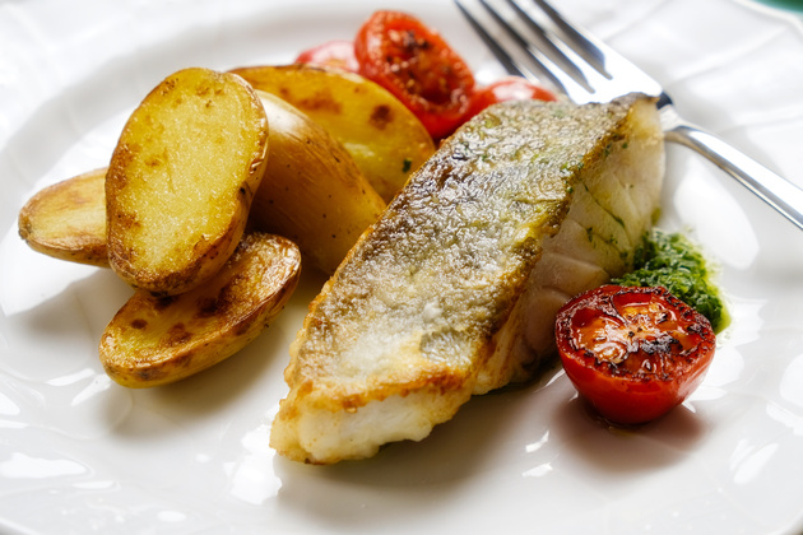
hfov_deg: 24.5
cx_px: 402
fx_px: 1851
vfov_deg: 16.5
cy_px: 268
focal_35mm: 83
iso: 400
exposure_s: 1/34
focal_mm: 55
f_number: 5.6
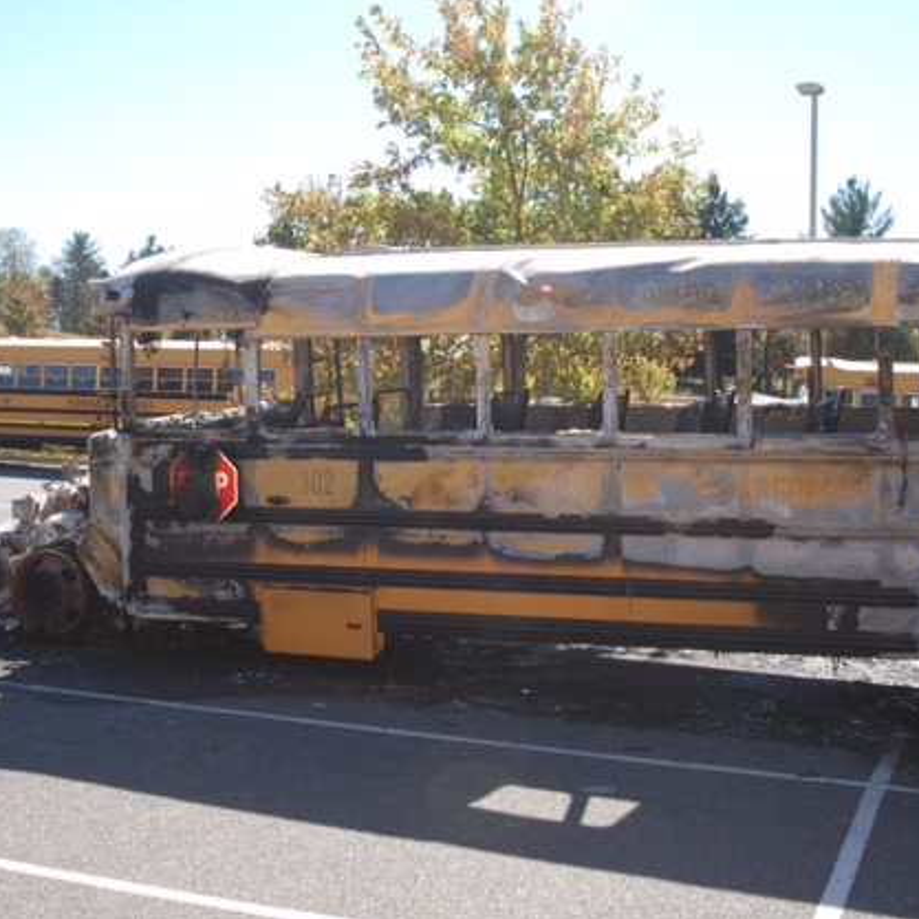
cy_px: 452
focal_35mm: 47
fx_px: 1412
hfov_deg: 36.0
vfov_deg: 36.1
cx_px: 520
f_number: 7.1
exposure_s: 1/200
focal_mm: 24
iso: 100
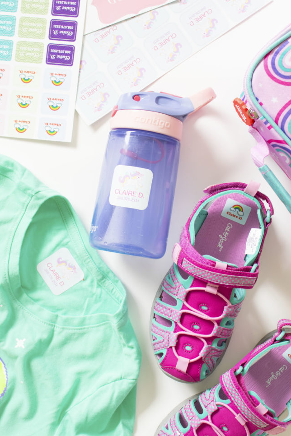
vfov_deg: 32.1
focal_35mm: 63
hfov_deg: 21.7
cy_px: 217
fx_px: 759
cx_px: 150
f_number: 3.5
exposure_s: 1/100
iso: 500
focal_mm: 35
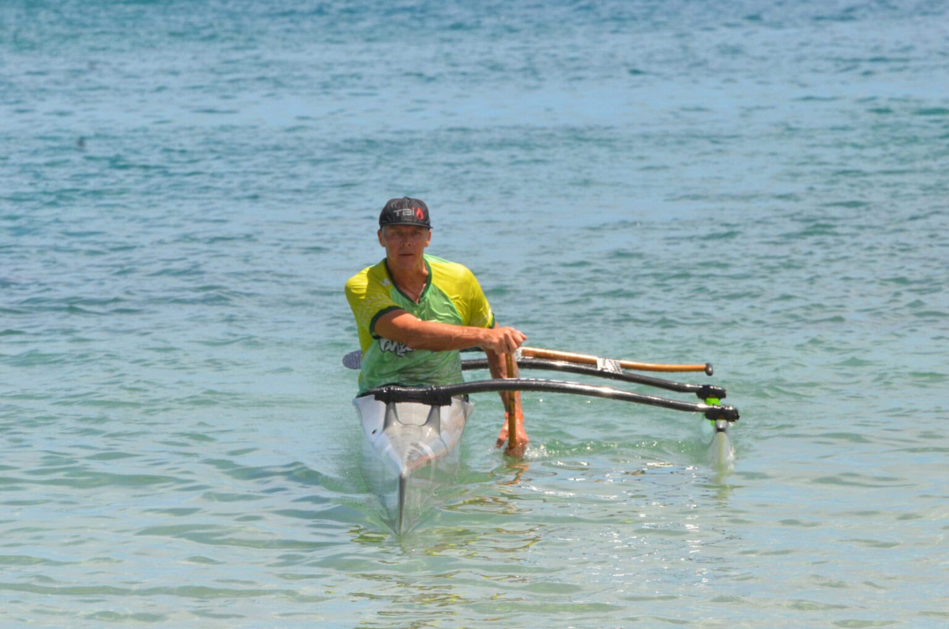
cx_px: 474
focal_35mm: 300
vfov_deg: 4.6
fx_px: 7893
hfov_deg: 6.9
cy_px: 314
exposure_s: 1/1600
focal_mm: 200
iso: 1000
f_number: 10
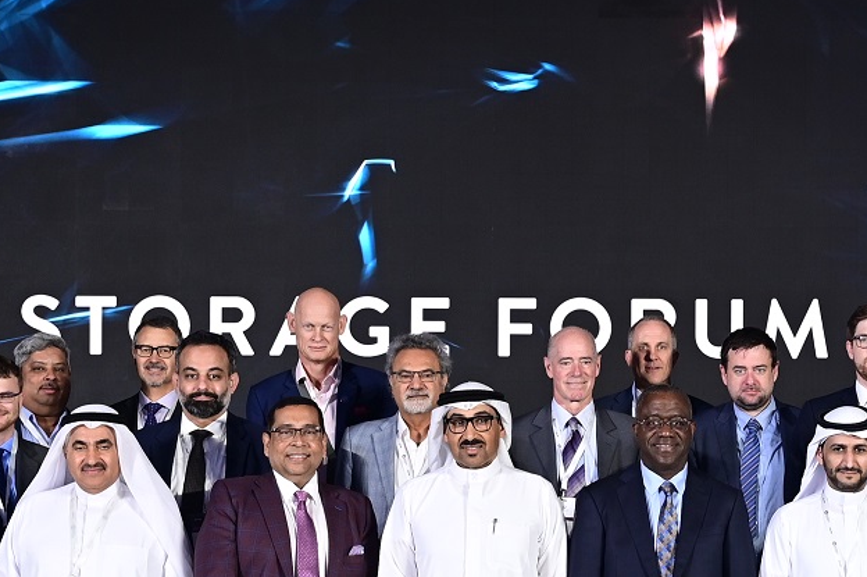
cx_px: 704
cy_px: 450
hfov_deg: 21.6
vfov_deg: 14.6
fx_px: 2238
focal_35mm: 93
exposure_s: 1/100
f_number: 4
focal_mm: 29
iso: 500
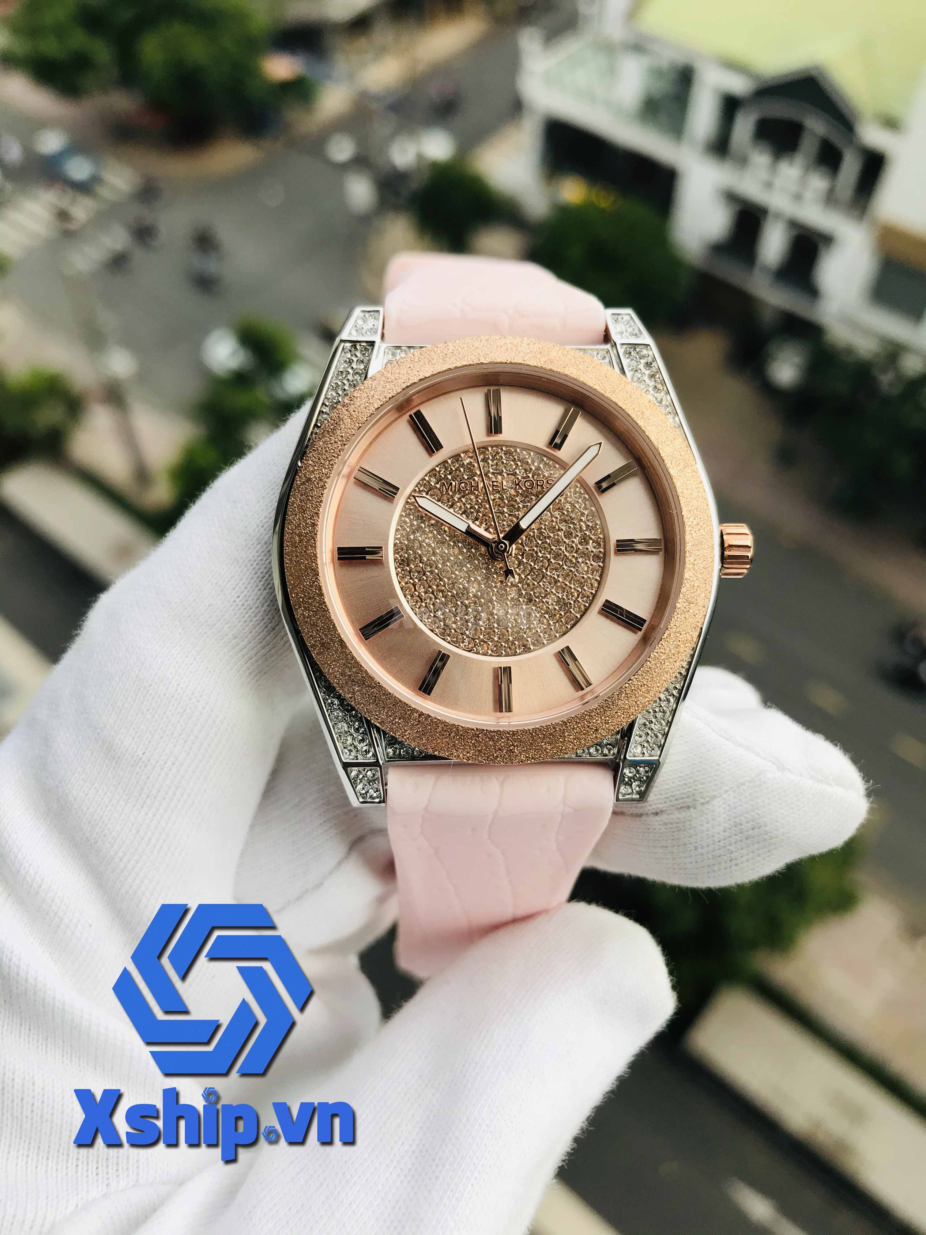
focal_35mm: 28
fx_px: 999
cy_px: 618
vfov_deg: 63.4
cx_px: 463
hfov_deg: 49.7
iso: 25
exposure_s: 1/100
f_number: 1.8
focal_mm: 3.99
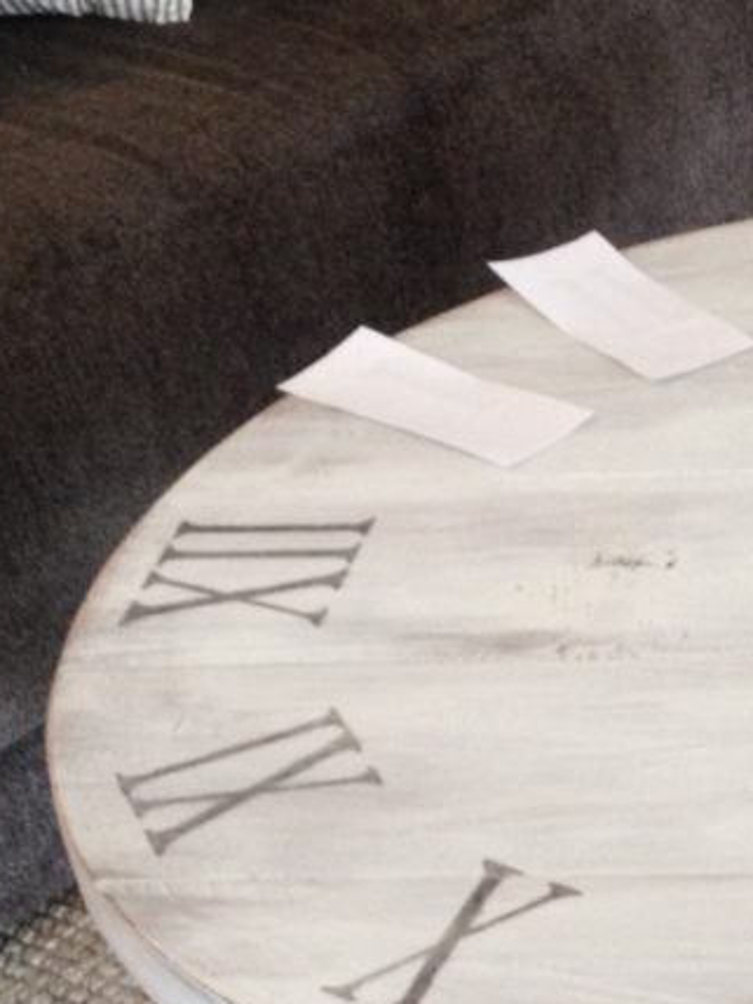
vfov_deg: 18.2
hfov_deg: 13.3
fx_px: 3103
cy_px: 785
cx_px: 976
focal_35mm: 107
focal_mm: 4.28
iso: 125
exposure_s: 1/20
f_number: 2.4
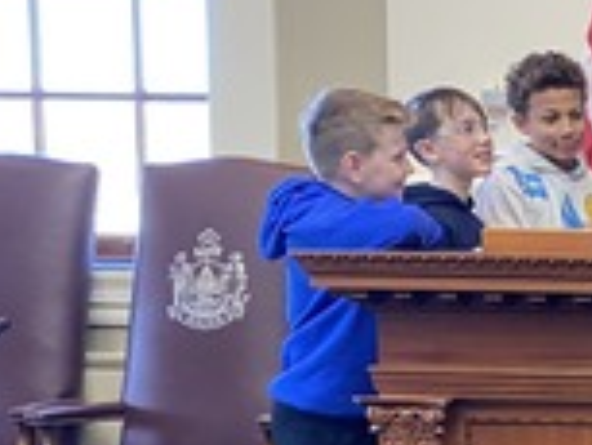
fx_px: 1712
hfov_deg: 16.8
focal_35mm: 100
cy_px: 435
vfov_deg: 14.6
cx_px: 1006
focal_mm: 4.25
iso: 125
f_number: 1.8
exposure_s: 1/60
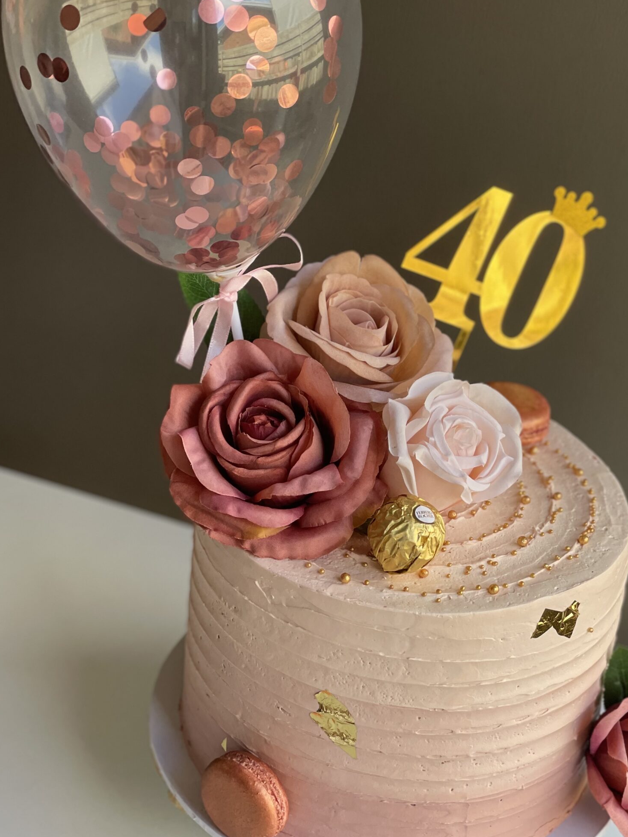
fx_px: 1645
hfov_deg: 21.6
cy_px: 373
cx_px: 373
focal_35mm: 68
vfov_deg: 28.5
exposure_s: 1/122
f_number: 2
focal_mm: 6
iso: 32
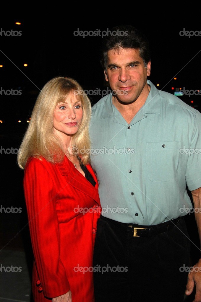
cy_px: 151
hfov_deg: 25.7
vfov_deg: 37.9
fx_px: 441
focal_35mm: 52
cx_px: 100
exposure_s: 1/160
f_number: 6.3
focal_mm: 35
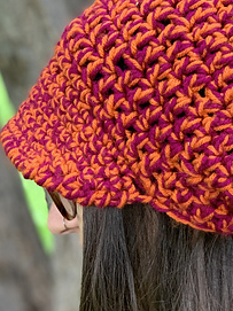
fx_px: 1105
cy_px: 171
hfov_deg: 12.0
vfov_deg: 16.0
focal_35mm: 123
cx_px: 158
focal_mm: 6
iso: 125
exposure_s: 1/85
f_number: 2.4
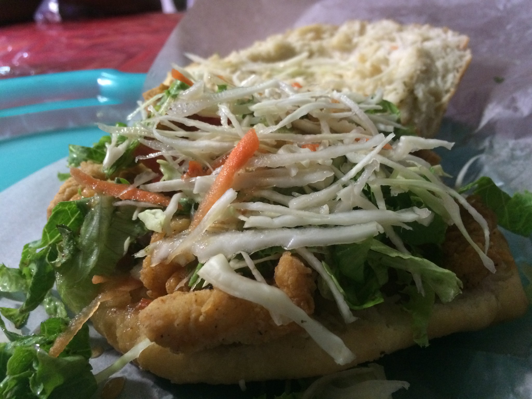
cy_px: 200
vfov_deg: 48.2
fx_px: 446
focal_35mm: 29
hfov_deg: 61.7
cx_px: 266
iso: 250
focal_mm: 4.15
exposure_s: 1/30
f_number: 2.2
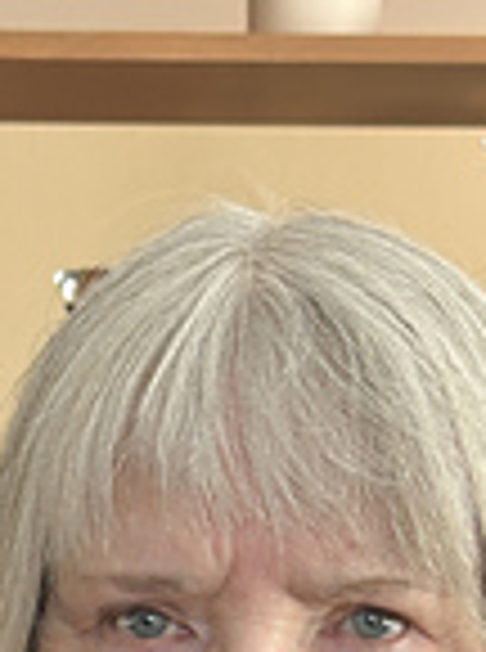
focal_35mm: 166
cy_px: 1016
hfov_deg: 8.9
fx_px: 3121
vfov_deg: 11.4
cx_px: 254
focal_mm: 6.86
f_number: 1.78
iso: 80
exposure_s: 1/88
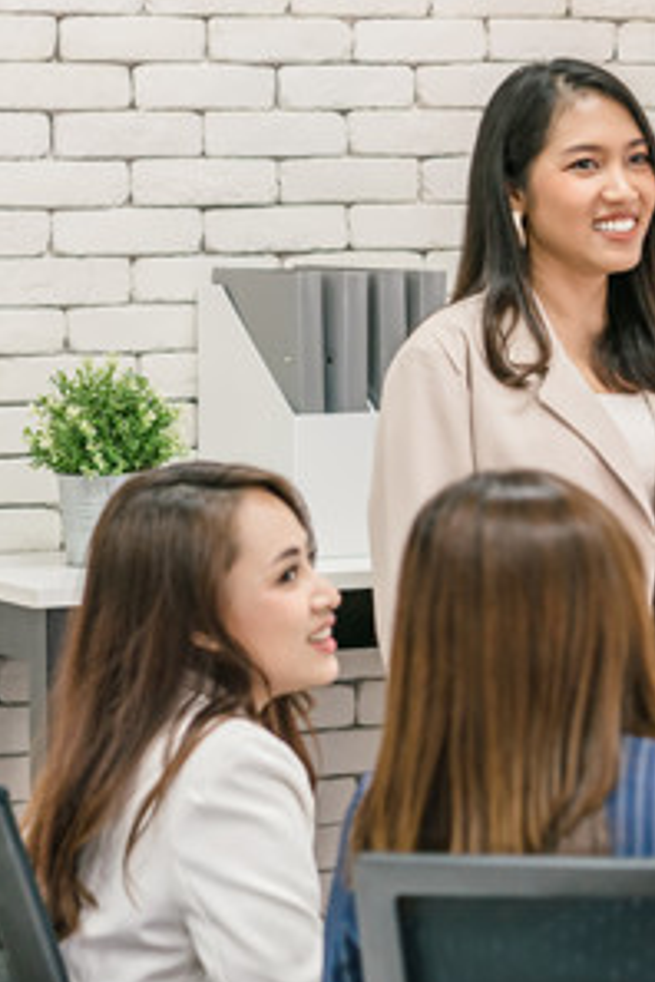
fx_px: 4694
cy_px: 499
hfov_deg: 7.9
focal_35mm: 172
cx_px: 880
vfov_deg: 11.9
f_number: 2.8
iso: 640
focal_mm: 85
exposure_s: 1/125
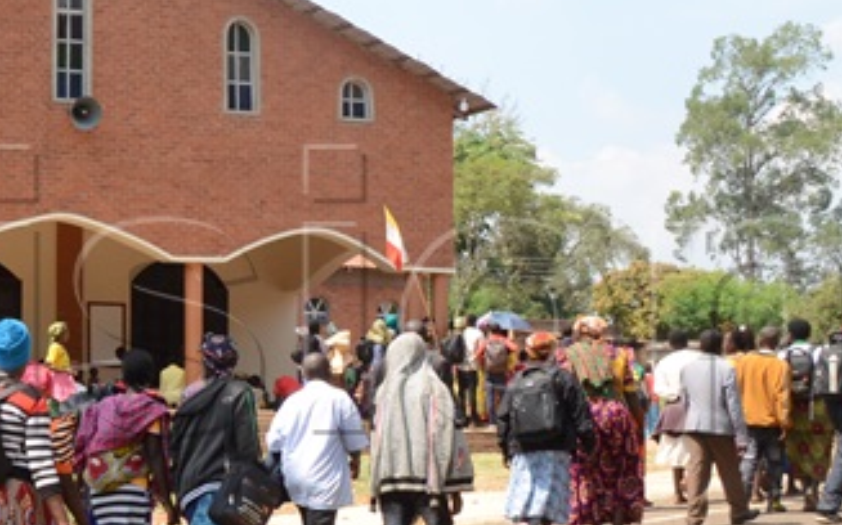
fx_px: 2133
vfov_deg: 14.0
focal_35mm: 93
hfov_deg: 20.3
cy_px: 293
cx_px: -272
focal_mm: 22
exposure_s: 1/800
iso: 800
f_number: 8
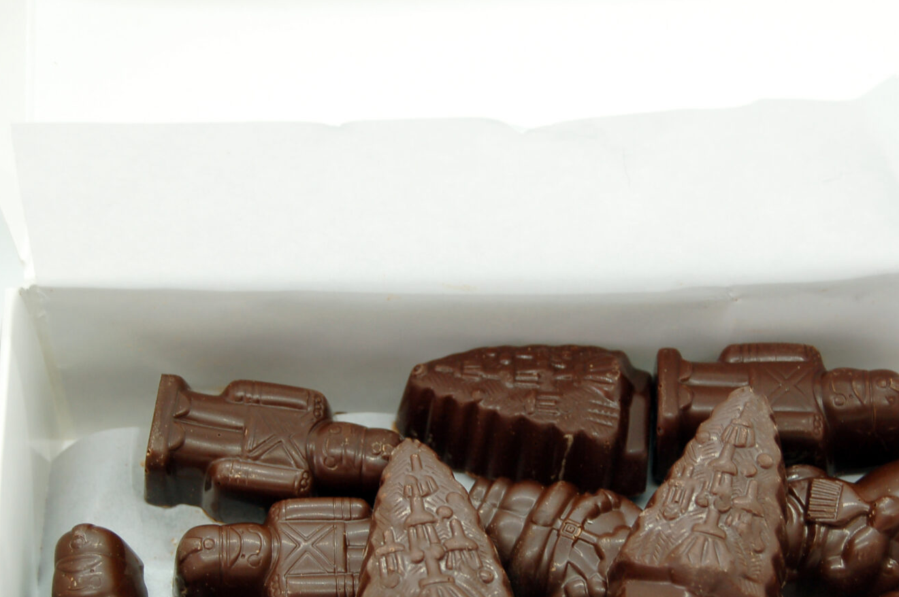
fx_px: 2669
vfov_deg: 12.7
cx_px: 459
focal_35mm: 107
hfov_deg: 19.1
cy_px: 417
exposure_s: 1/40
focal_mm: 46
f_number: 5.3
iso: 200
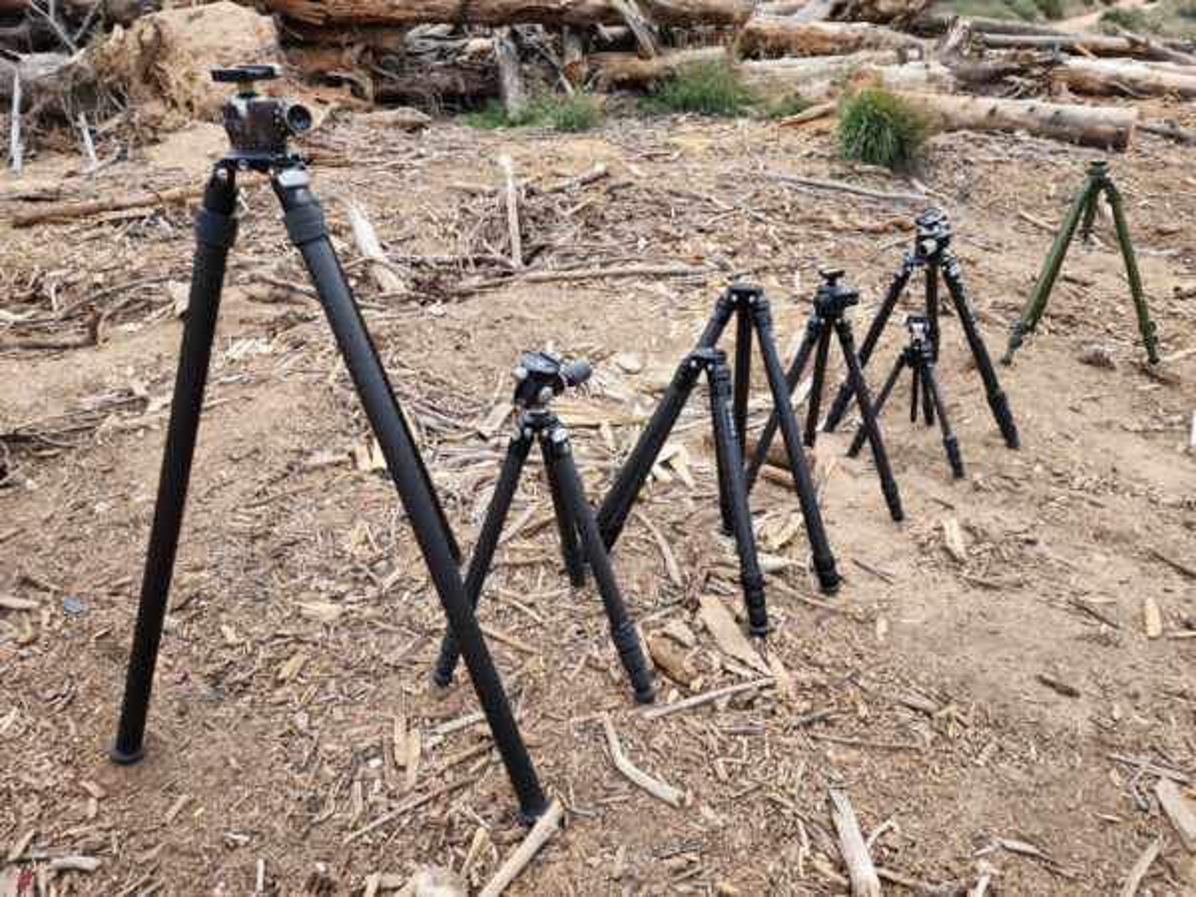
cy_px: 448
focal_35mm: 23
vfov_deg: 58.9
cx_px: 598
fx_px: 795
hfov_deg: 73.9
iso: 12
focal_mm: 6.4
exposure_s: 1/218
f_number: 1.8
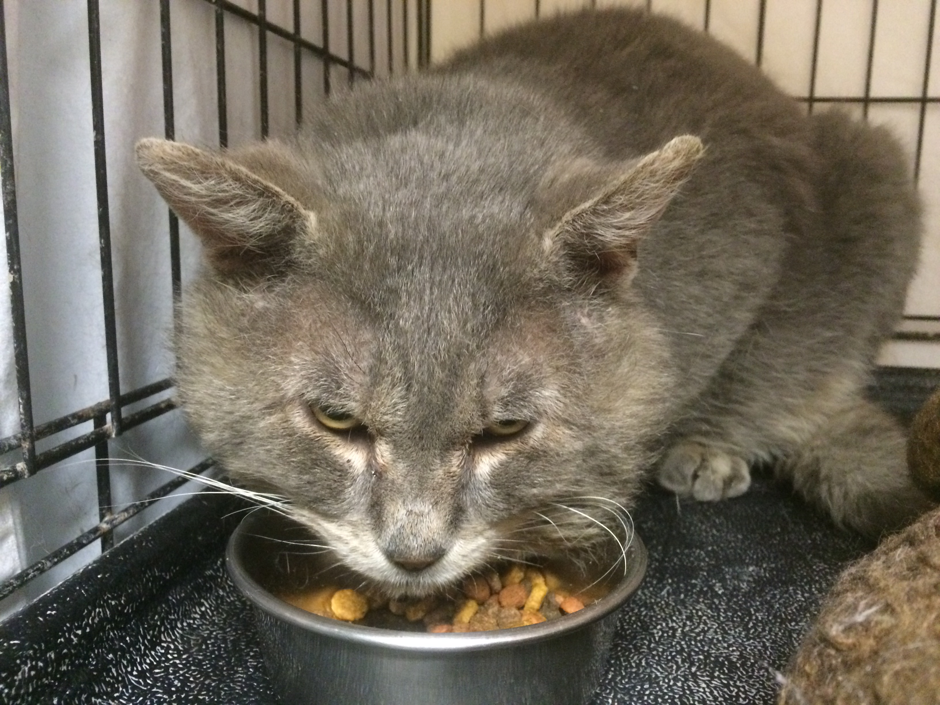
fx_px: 787
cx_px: 470
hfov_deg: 61.7
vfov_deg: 48.2
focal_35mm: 29
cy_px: 352
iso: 400
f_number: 2.2
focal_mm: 4.15
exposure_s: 1/15
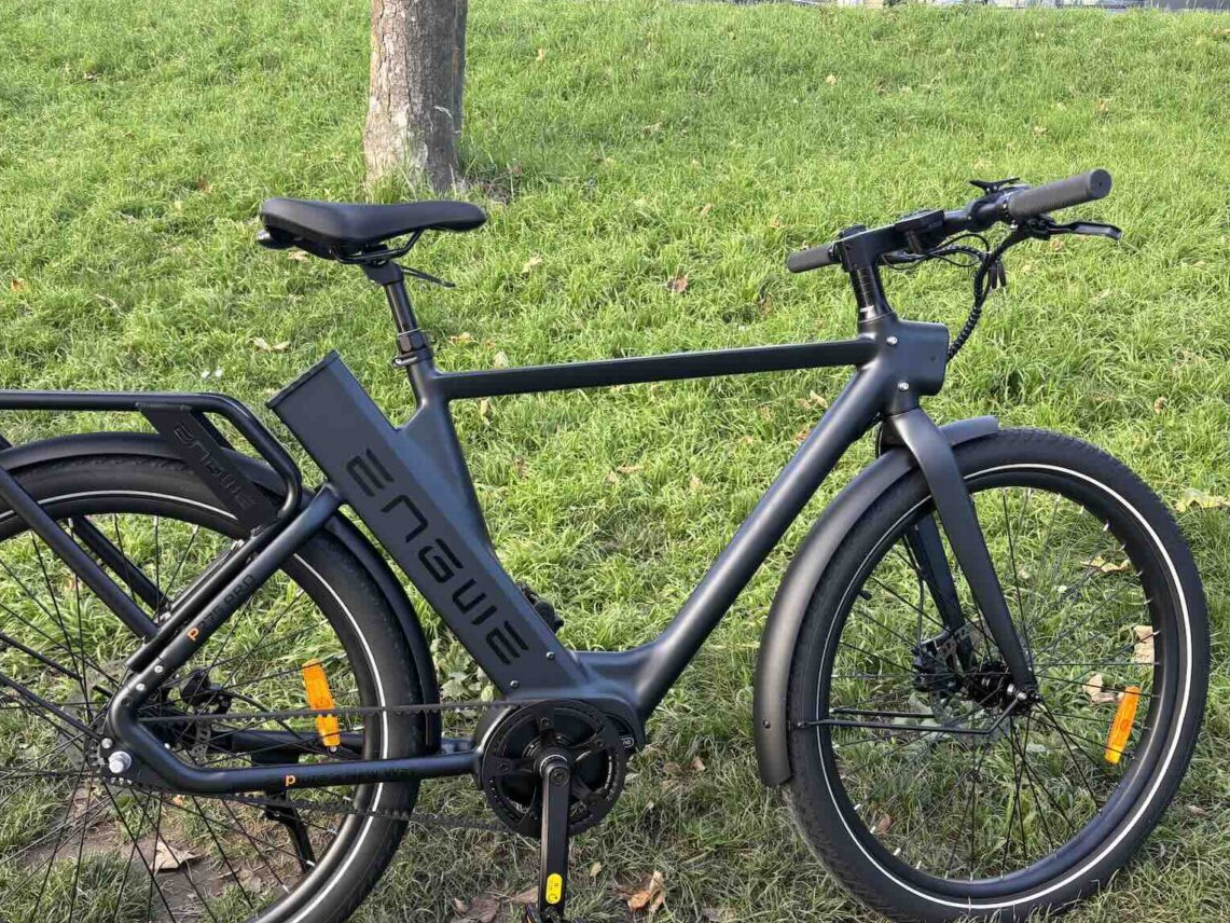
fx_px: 1244
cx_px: 564
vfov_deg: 40.3
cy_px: 604
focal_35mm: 35
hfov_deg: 52.6
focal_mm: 5.96
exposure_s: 1/121
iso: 50
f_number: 1.6
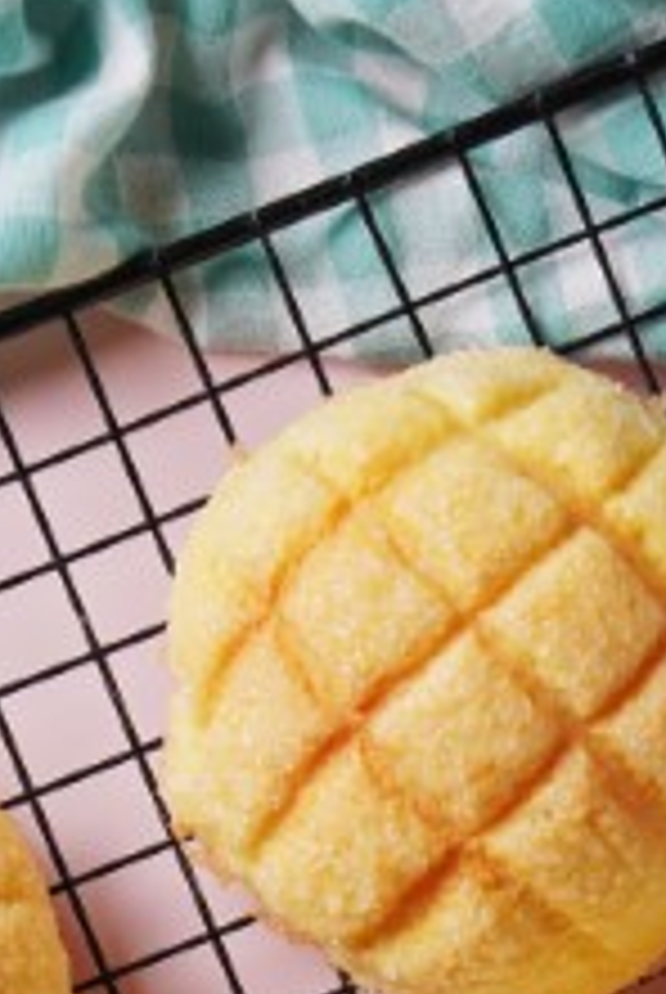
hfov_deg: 5.6
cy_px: 1178
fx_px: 6749
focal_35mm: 244
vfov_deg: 8.3
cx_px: 279
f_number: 8
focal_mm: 60
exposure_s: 1/30
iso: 400
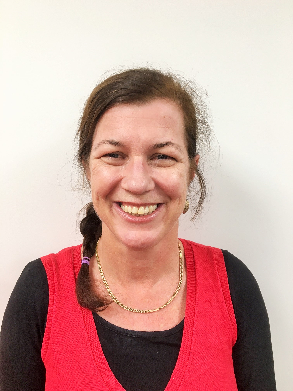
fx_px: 327
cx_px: 146
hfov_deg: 48.2
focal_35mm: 29
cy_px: 196
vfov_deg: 61.7
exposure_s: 1/33
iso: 64
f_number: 2.2
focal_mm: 4.15
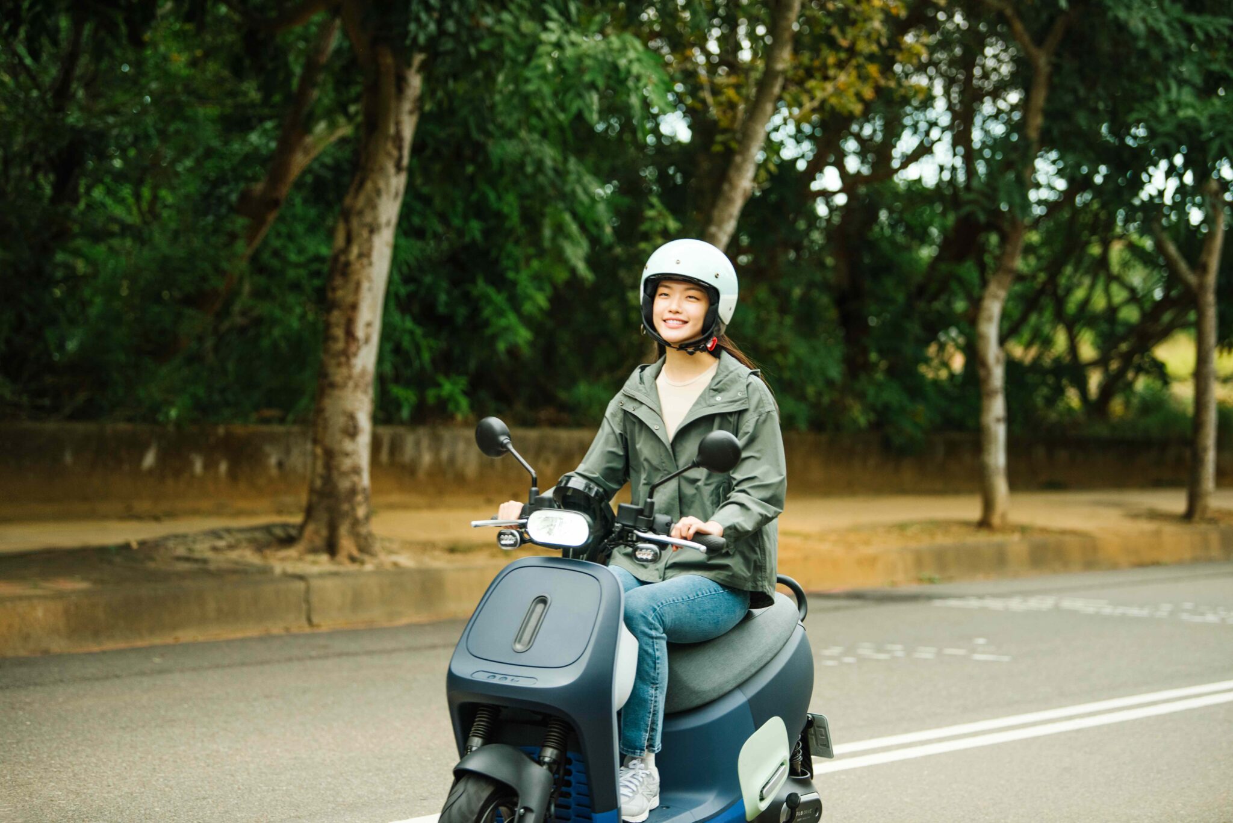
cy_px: 412
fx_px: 3152
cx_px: 616
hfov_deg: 22.1
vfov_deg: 14.9
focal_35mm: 92
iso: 400
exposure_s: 1/500
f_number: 2.8
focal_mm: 92
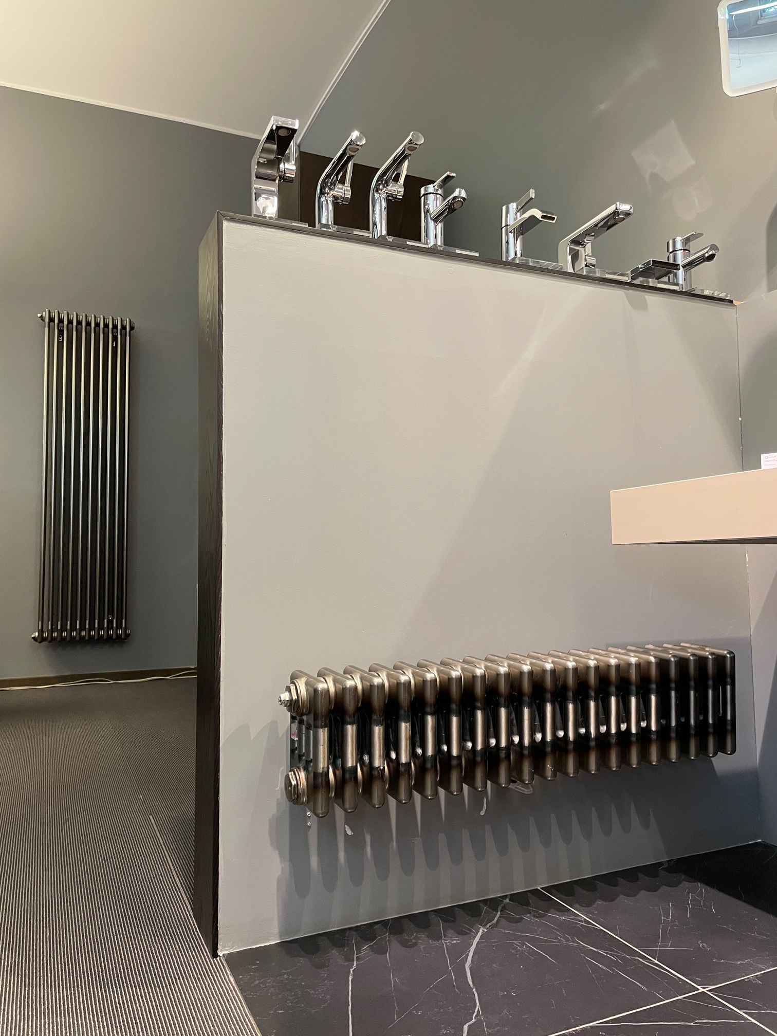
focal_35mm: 26
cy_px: 518
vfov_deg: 67.3
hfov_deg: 53.1
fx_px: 778
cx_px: 388
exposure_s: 1/50
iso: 125
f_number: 1.6
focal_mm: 4.2
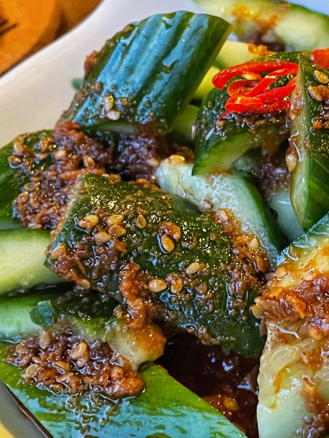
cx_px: 300
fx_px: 748
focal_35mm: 59
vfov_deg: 32.5
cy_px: 152
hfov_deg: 24.1
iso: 640
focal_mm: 4.2
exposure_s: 1/25
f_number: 1.6
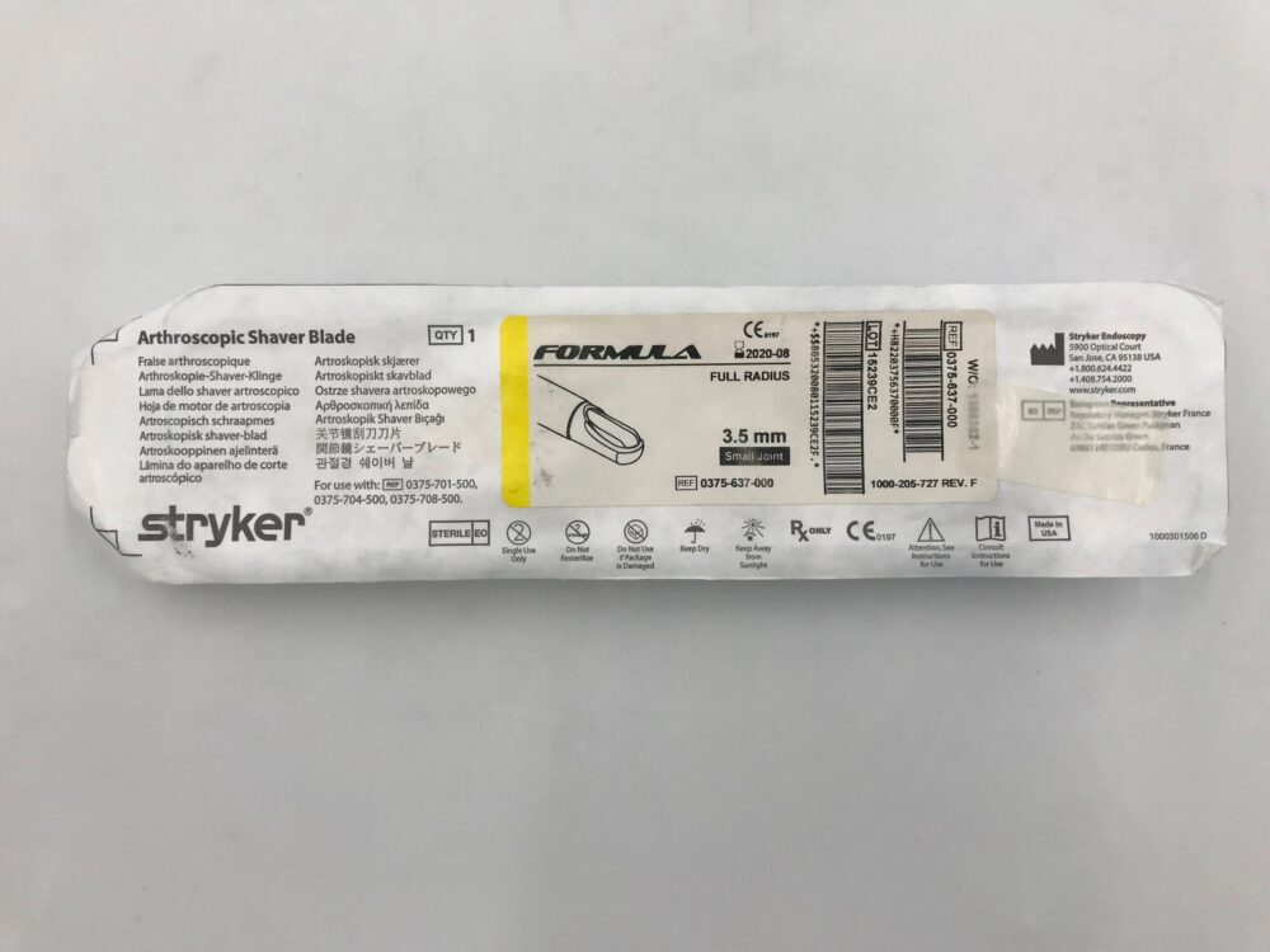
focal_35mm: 28
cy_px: 476
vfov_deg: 49.7
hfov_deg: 63.4
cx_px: 635
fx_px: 1027
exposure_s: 1/301
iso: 20
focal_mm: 3.99
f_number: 1.8
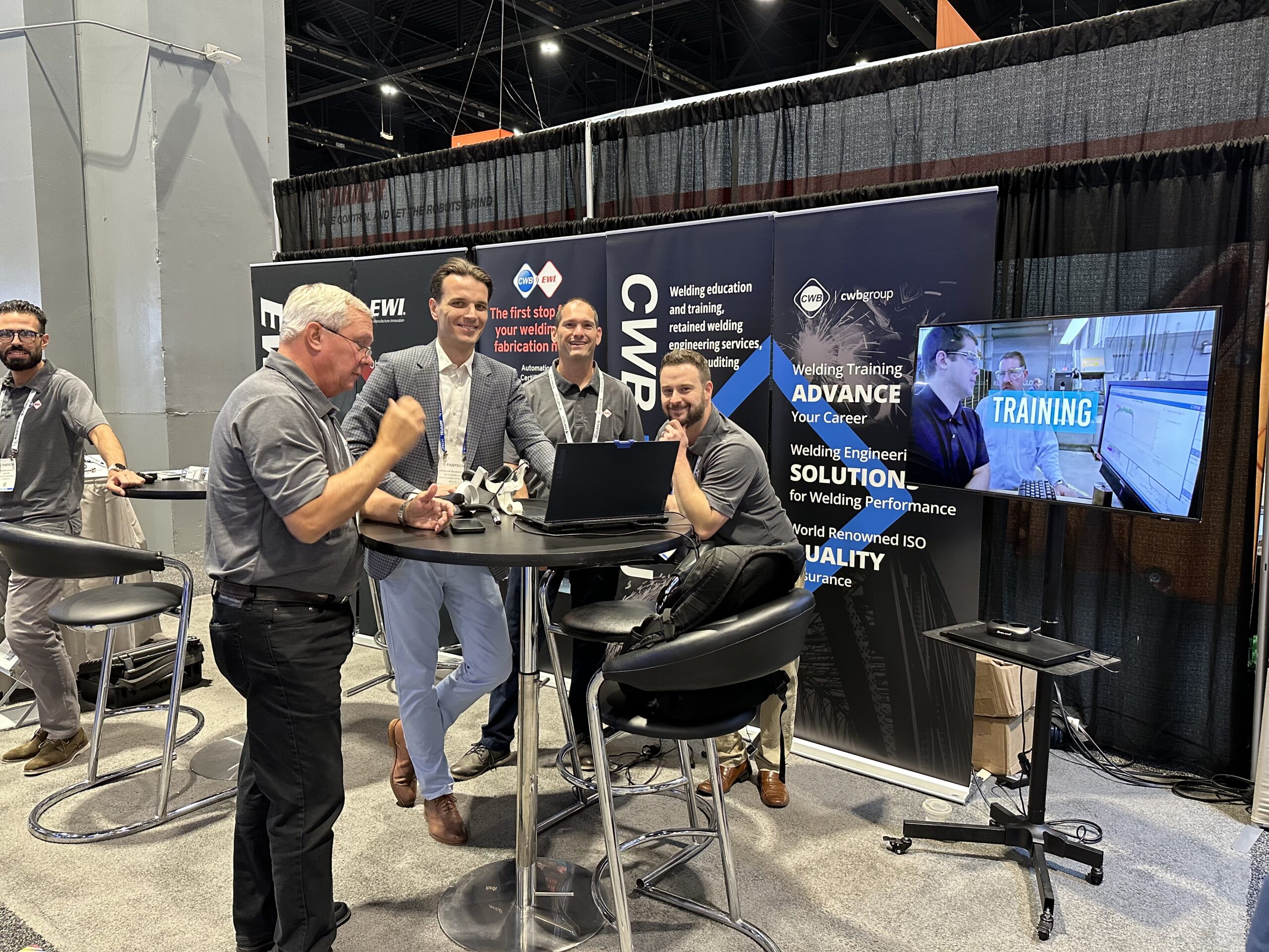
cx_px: 634
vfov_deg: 56.8
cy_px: 476
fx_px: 880
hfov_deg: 71.6
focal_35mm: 24
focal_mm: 6.86
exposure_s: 1/60
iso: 320
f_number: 1.78
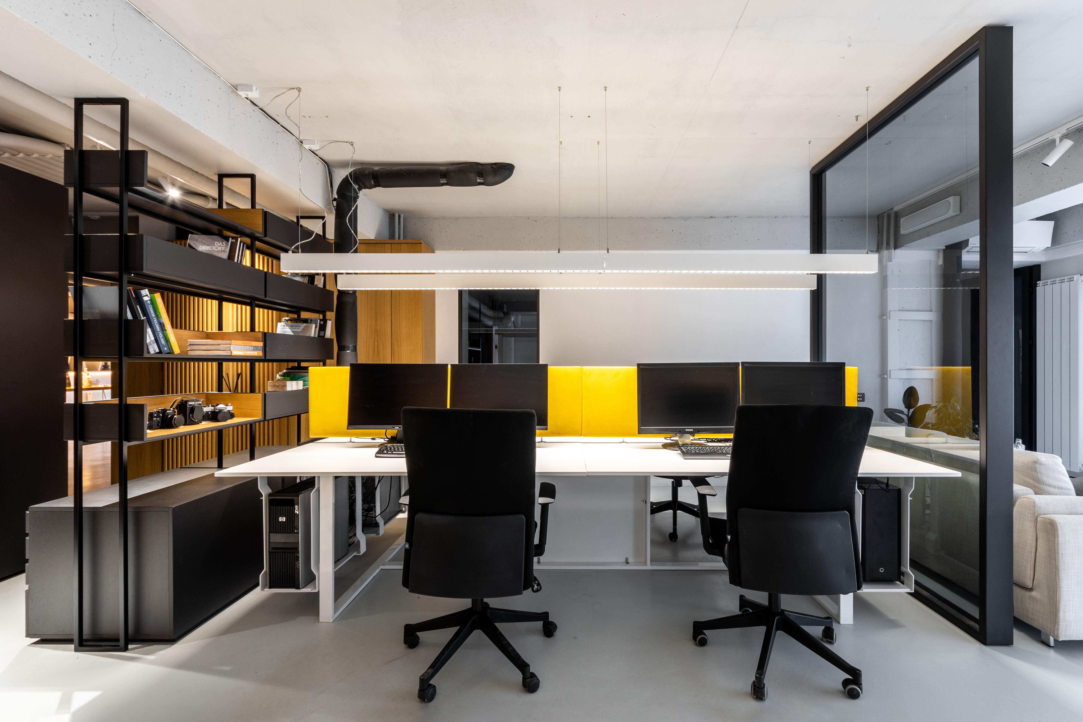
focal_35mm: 14
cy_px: 361
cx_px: 542
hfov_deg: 104.3
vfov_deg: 81.2
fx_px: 421
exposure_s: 1/1.25
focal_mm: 9.5
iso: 100
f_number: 10
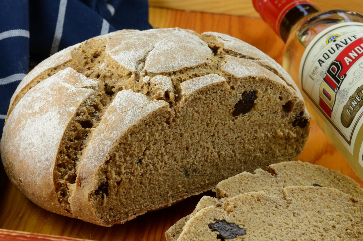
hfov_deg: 22.7
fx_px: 906
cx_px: 182
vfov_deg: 15.1
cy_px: 120
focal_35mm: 90
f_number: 20
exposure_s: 1/10
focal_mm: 60
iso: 100
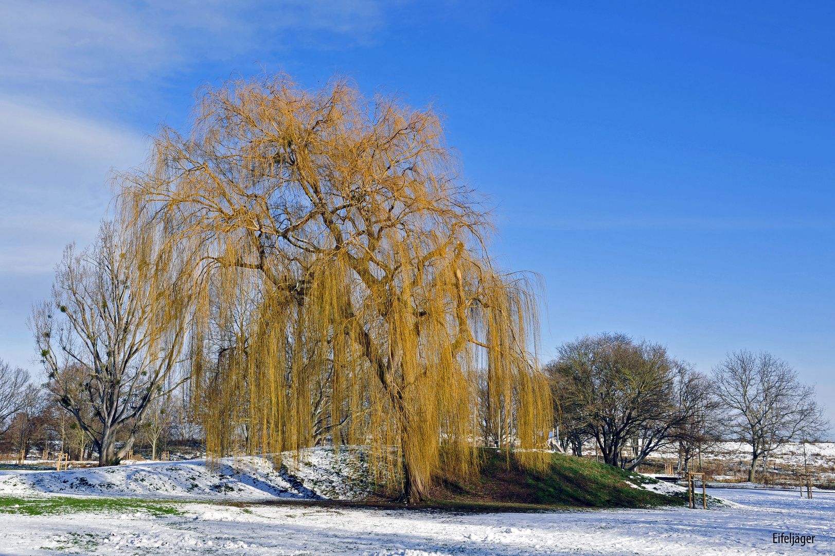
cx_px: 418
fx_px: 927
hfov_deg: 48.5
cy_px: 278
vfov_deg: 33.4
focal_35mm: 40
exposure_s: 1/250
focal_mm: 40
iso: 200
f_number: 11
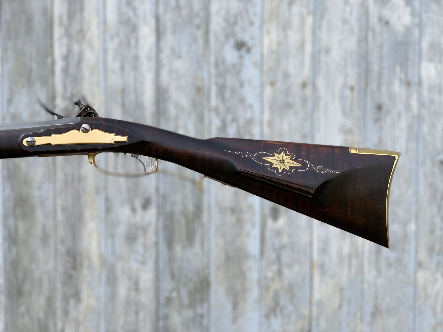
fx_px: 665
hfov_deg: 36.8
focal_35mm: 52
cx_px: 222
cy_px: 166
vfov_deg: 28.0
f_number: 2.4
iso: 16
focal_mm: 6
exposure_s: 1/280
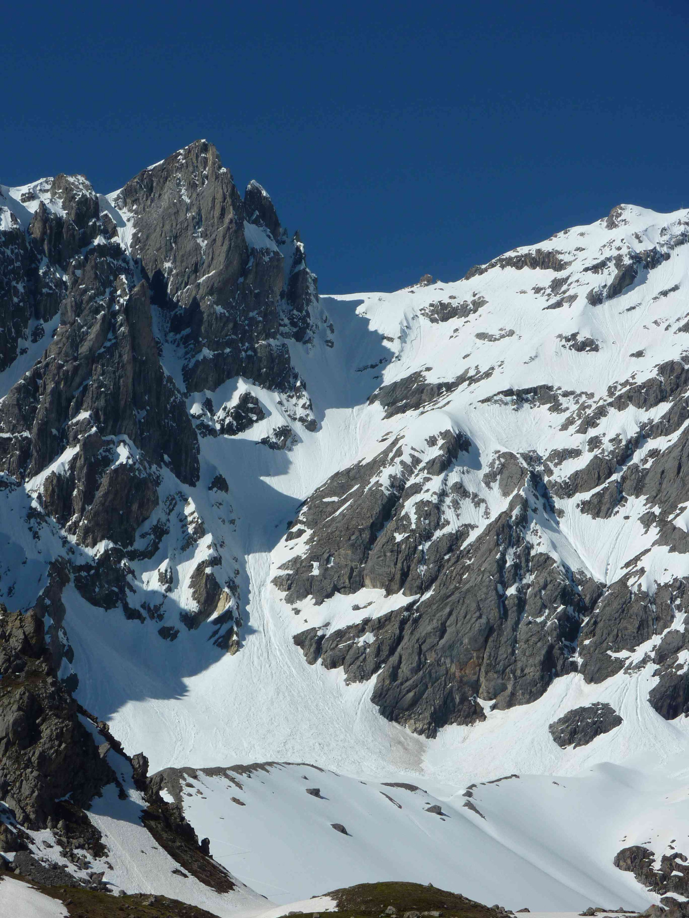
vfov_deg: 14.4
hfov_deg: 10.8
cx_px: 344
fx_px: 3636
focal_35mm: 137
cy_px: 459
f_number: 6.3
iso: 80
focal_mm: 22.5
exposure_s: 1/1000
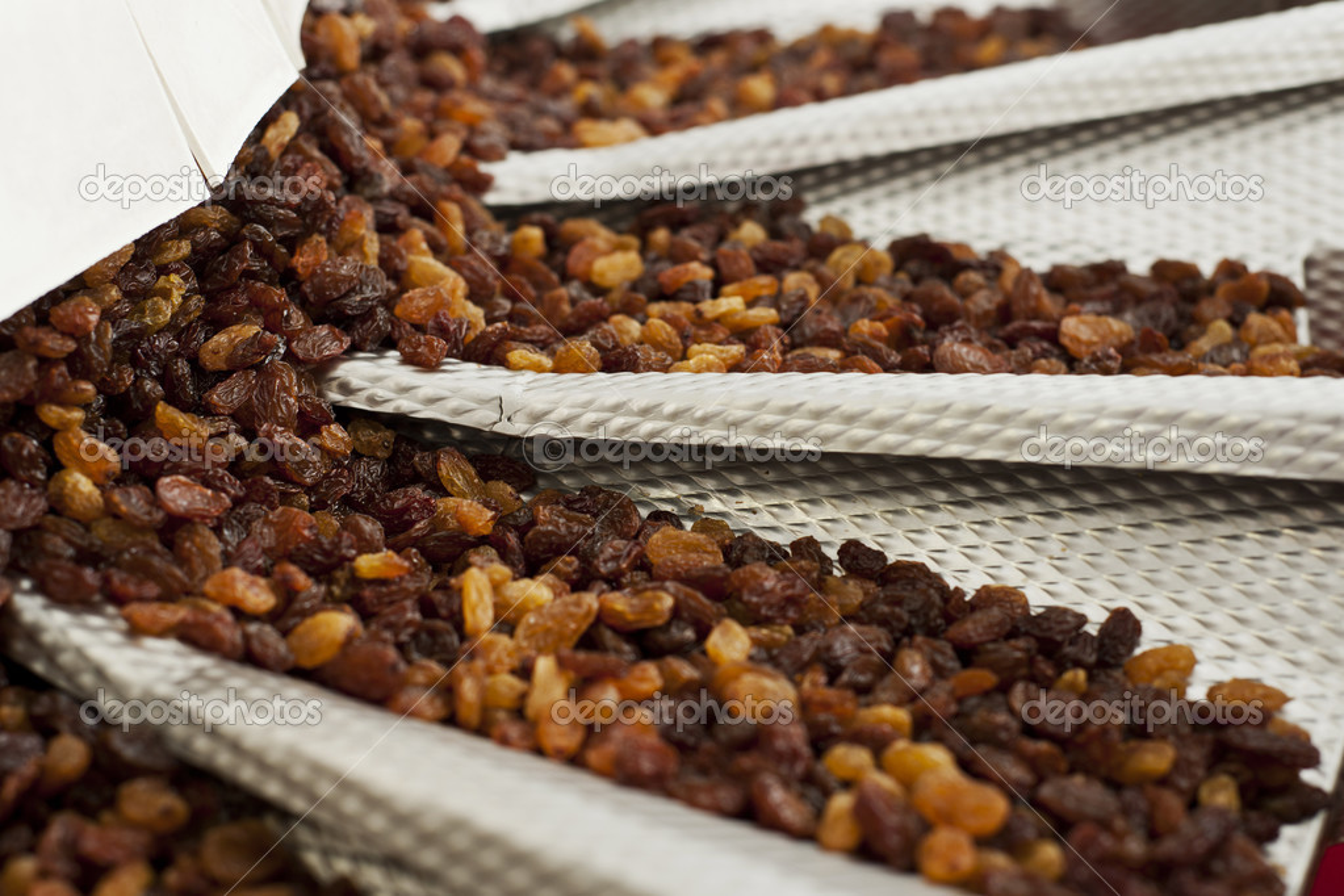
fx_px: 1867
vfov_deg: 27.0
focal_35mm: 50
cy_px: 448
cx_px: 672
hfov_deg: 39.6
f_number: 4.5
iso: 100
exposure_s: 1/125
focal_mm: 50
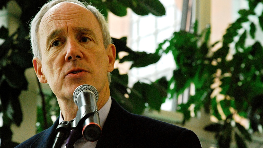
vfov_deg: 7.3
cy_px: 64
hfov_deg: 13.0
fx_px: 1154
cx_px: 132
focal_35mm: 166
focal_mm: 105
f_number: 8
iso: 1600
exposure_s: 1/50
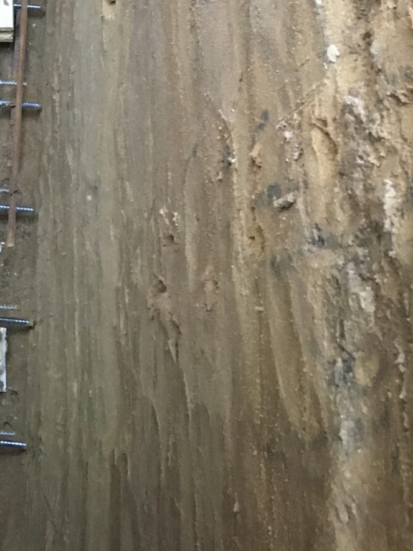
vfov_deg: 20.4
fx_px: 1336
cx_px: -102
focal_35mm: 84
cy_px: -240
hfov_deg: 16.7
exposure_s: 1/20
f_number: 2.2
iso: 200
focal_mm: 4.15
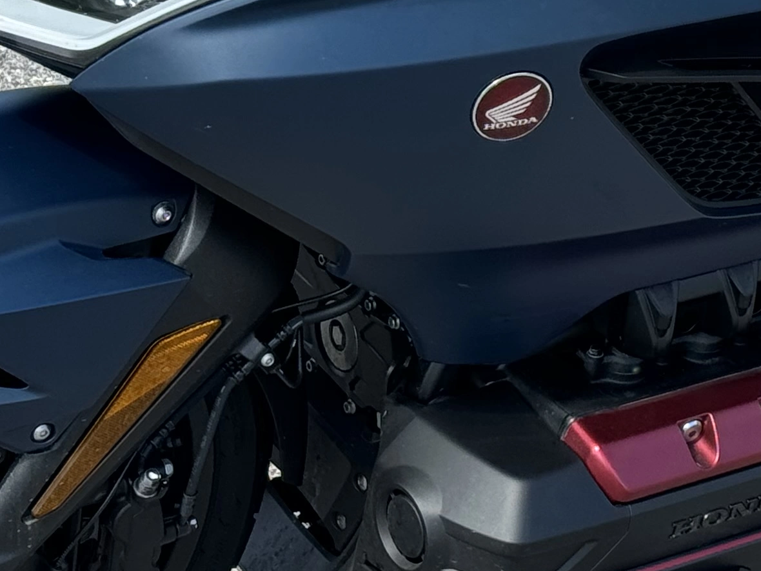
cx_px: 779
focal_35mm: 164
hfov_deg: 11.9
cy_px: 23
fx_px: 3605
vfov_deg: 9.0
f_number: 1.78
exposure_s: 1/1366
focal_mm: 6.76
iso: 64
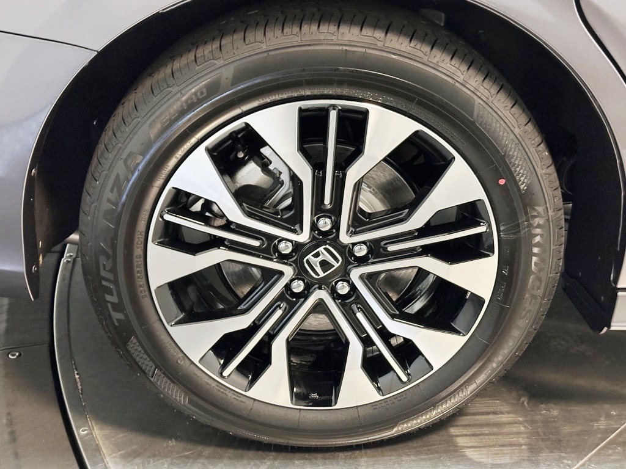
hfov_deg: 39.7
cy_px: 234
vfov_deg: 30.3
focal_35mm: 48
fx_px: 868
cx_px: 313
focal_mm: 6.86
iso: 640
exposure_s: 1/30
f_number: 1.78
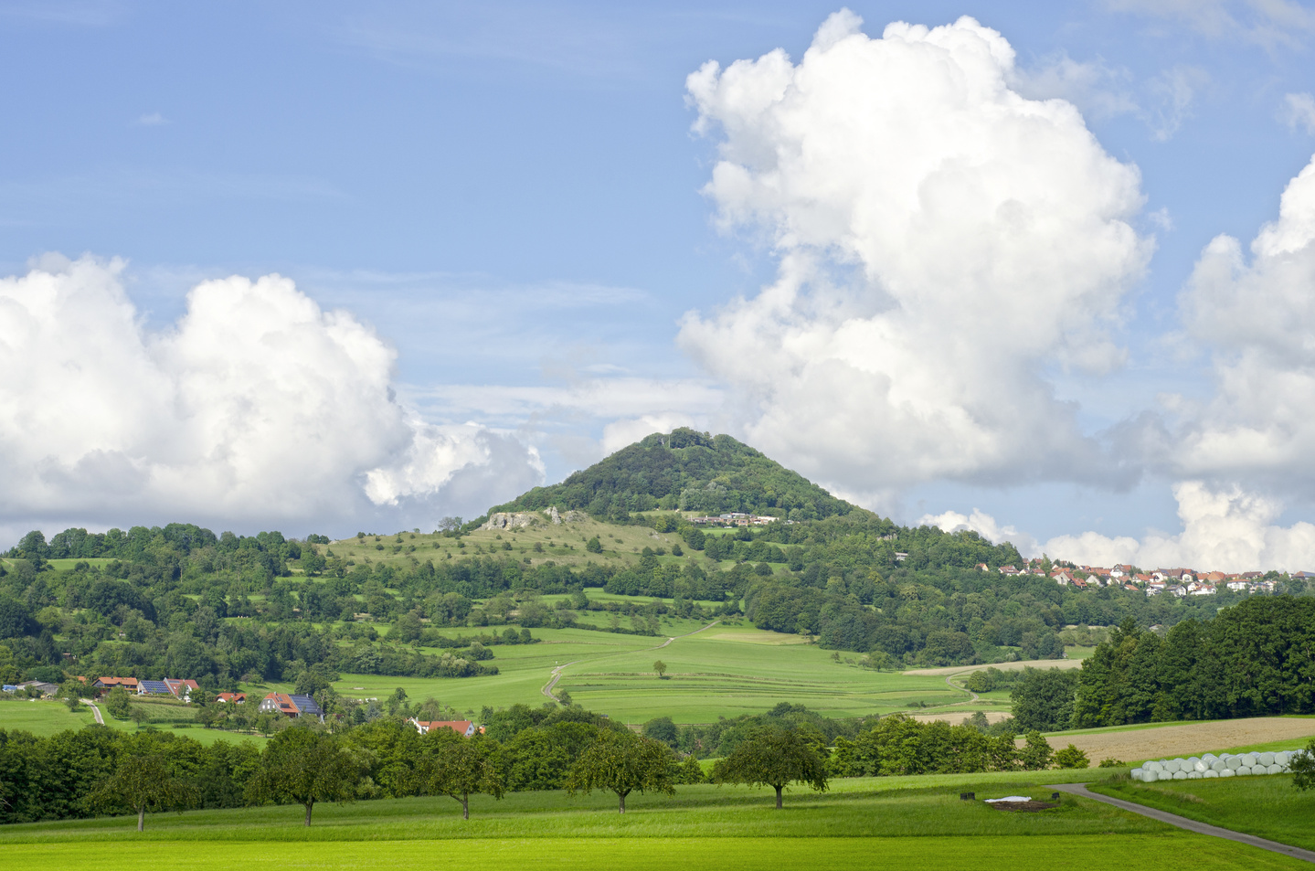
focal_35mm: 85
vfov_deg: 16.0
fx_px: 3098
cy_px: 420
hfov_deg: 24.0
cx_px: 702
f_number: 9
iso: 100
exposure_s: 1/320
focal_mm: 50
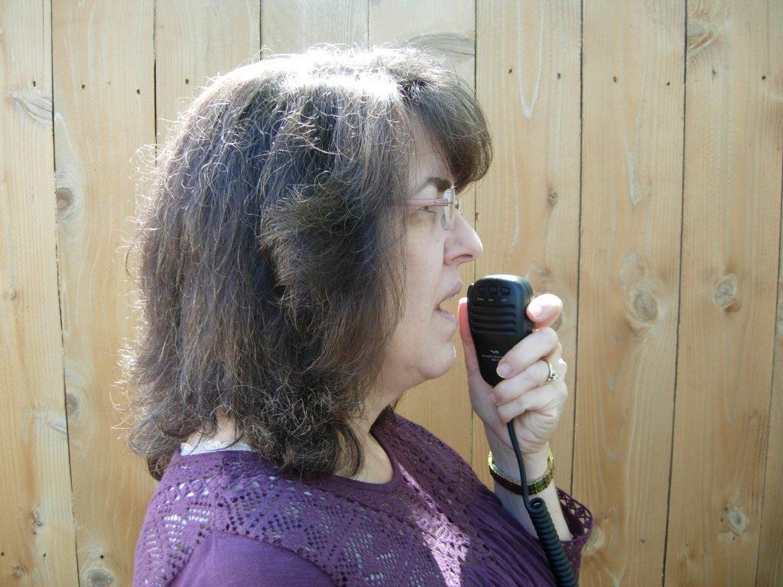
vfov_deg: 39.7
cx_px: 392
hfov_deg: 51.4
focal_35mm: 36
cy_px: 294
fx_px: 814
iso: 50
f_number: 2.7
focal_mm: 7.5
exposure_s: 1/39.1
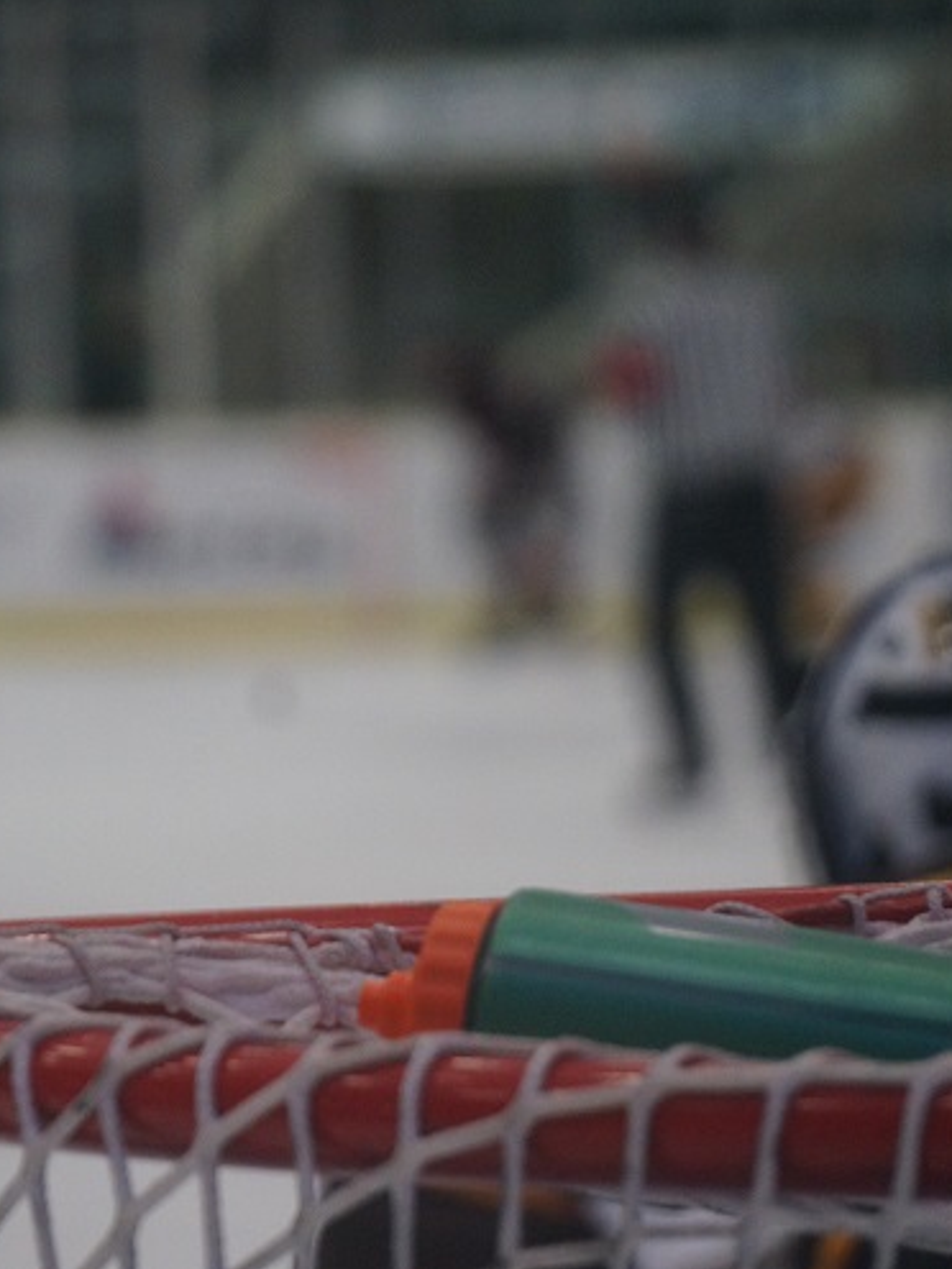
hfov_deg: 4.4
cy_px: 634
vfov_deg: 5.9
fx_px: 12384
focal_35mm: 338
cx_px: 310
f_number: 6.3
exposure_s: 1/250
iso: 2000
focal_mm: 155
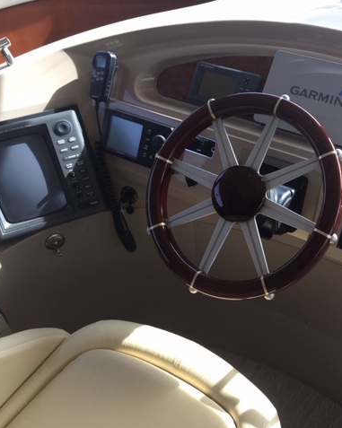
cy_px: 214
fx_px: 481
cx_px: 254
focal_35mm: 38
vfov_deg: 48.0
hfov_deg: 38.2
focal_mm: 4.15
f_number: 2.2
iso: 25
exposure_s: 1/120
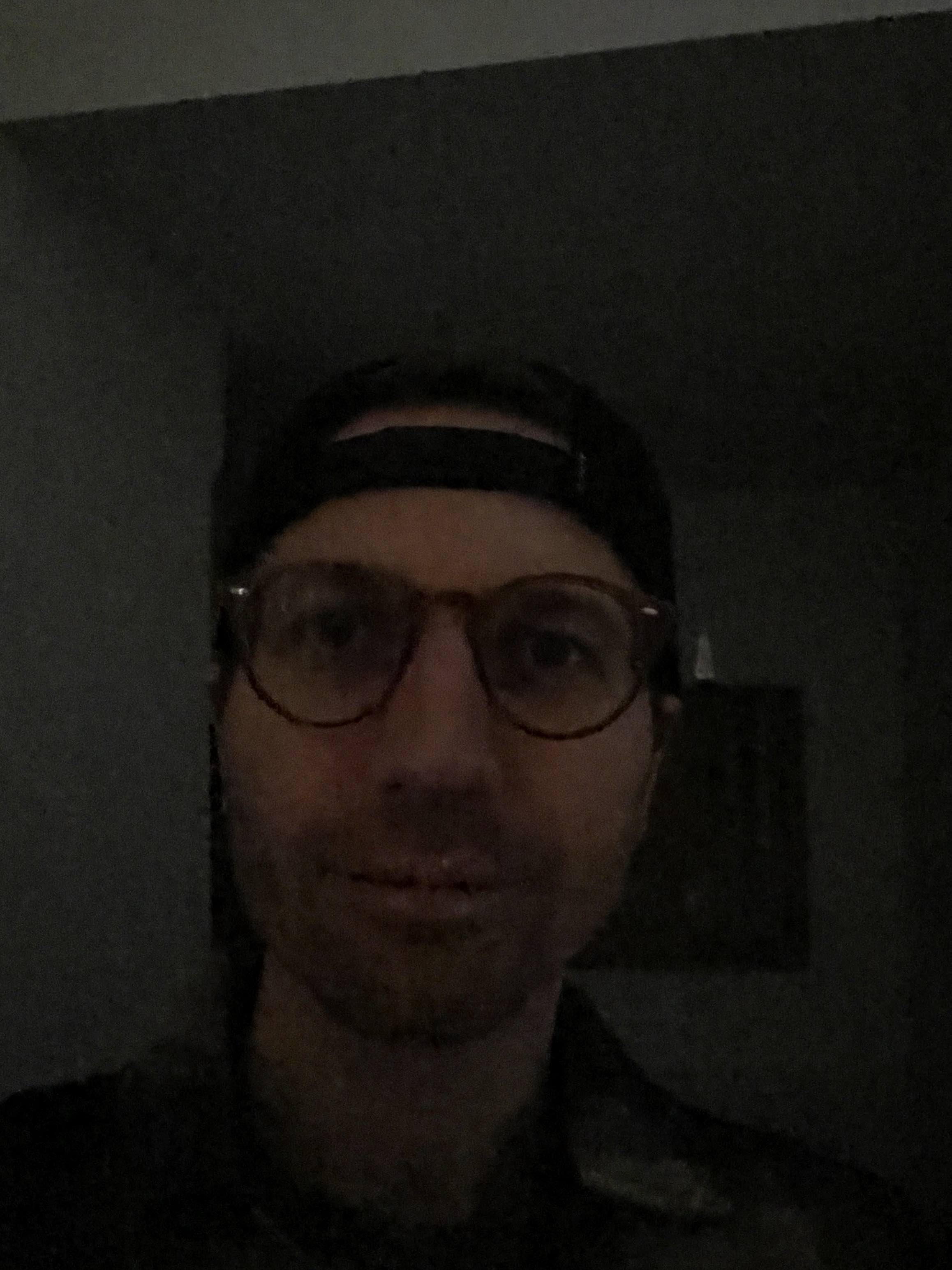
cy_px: 635
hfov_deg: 46.8
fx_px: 1100
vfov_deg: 60.0
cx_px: 476
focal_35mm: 30
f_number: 2.2
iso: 2000
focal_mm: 2.71
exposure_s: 1/15
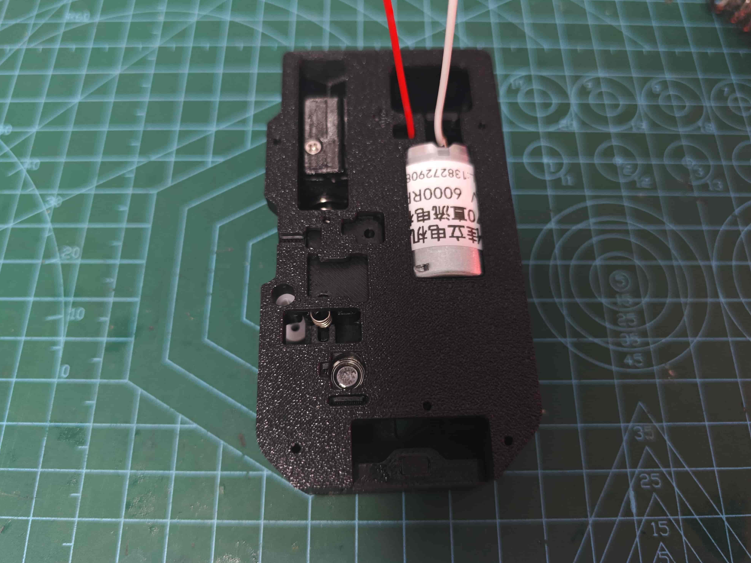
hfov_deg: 69.4
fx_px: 542
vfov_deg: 54.9
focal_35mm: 25
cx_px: 366
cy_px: 271
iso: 1000
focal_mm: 5.84
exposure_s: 1/33.3
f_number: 1.6
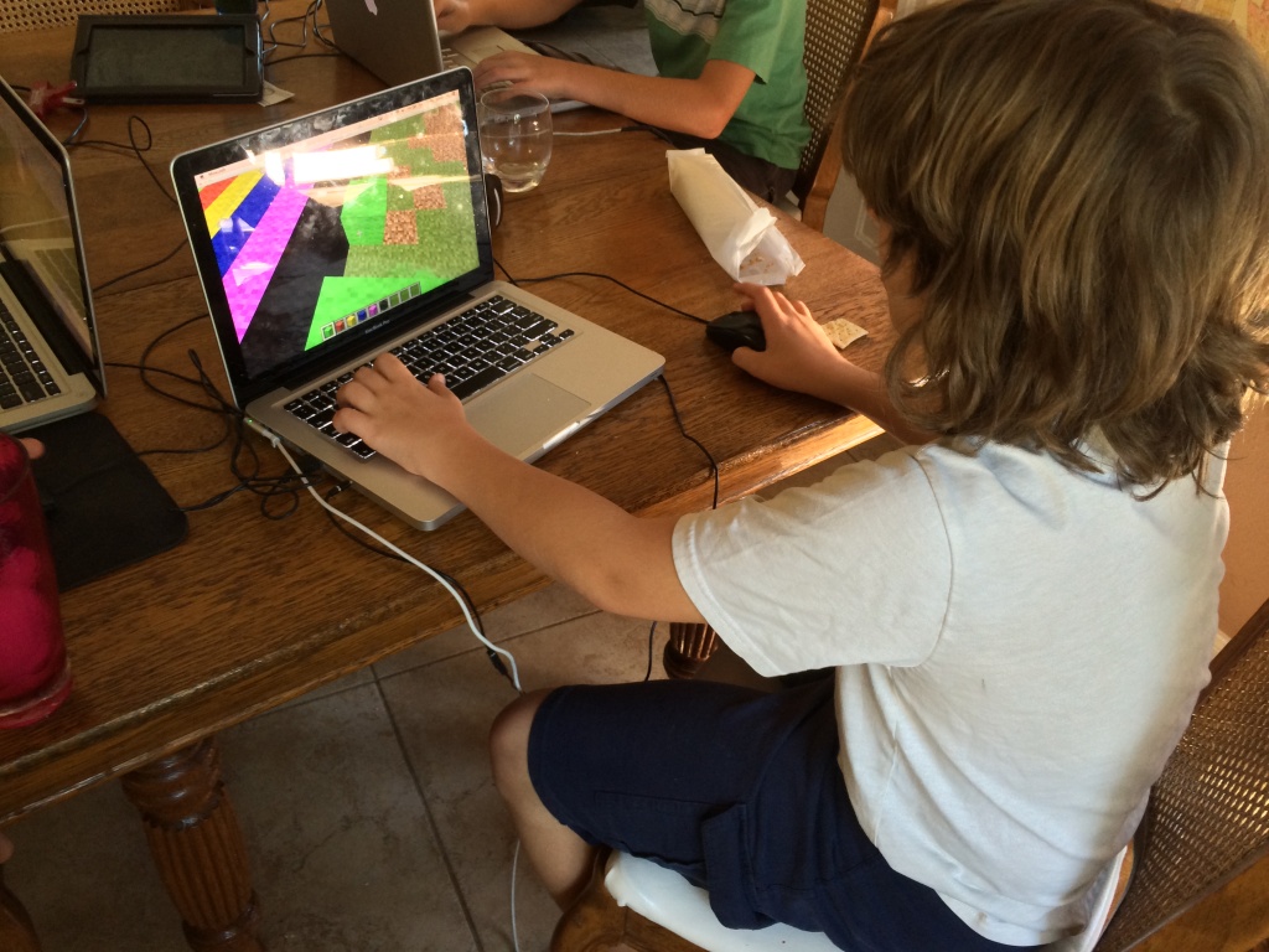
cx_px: 634
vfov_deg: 46.8
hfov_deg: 60.0
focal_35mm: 30
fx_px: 1100
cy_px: 476
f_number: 2.2
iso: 125
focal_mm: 4.12
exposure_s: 1/30
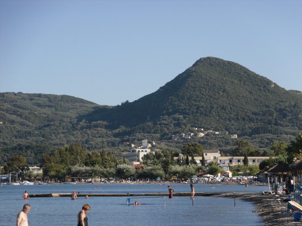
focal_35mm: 177
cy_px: 113
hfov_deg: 11.2
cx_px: 151
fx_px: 1544
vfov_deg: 8.4
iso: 80
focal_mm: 24.89
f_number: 11.7
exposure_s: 1/94
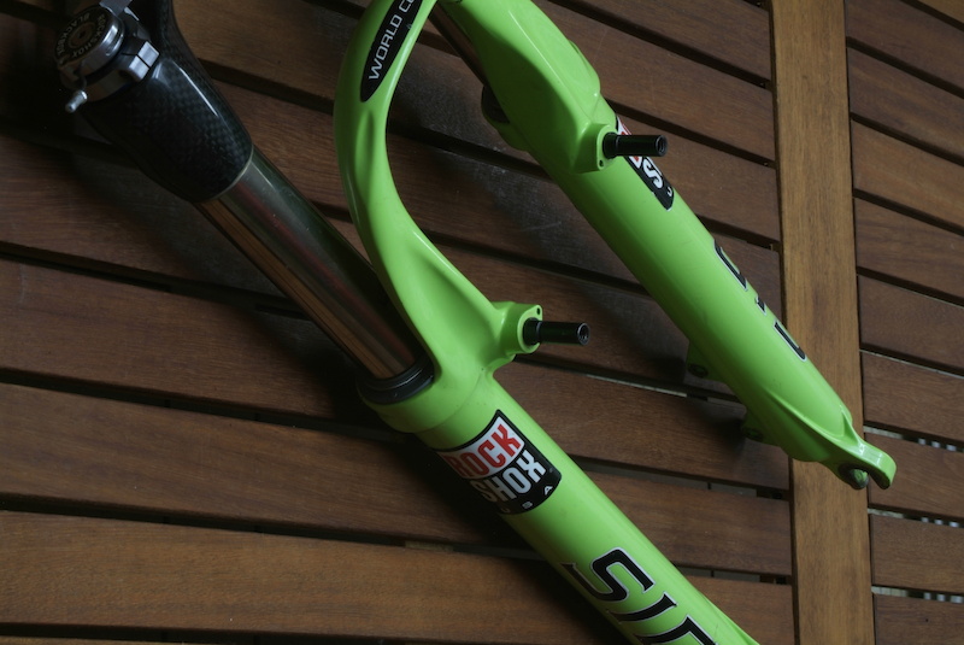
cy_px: 322
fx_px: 2332
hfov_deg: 23.4
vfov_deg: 15.7
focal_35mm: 87
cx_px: 482
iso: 100
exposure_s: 20
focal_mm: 58
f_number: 22
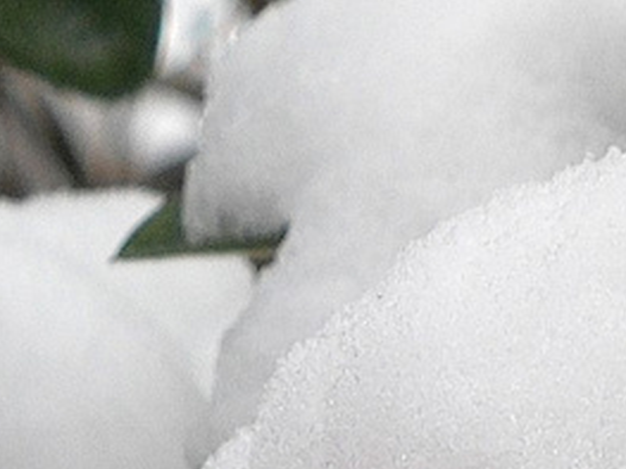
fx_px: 8911
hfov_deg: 4.0
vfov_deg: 3.0
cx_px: 1504
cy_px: 426
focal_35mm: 493
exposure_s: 1/96
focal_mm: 14.9
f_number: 4.8
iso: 64
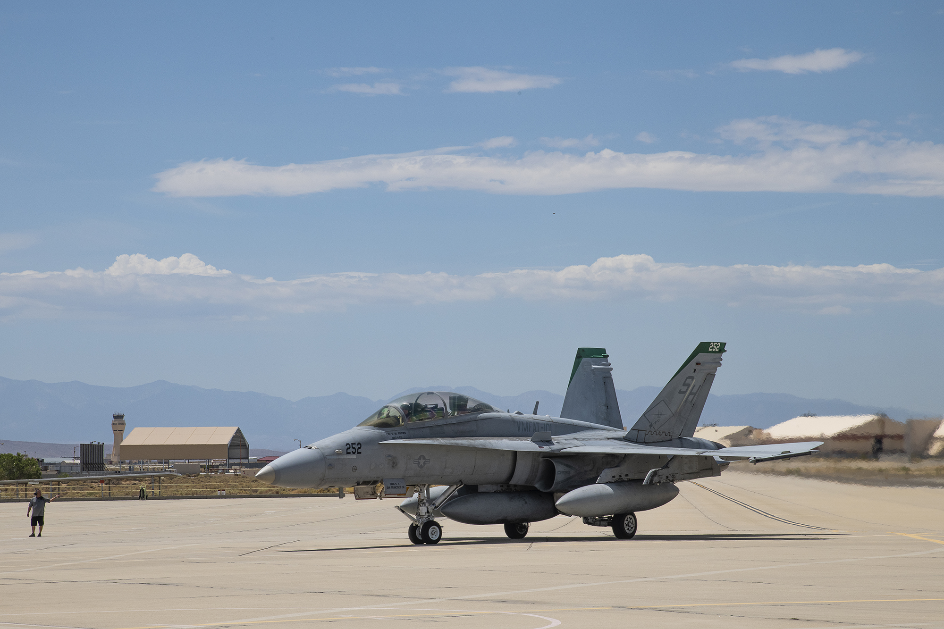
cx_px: 472
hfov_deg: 20.8
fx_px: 2569
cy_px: 314
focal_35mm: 98
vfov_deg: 14.0
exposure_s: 1/250
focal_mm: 98
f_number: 22
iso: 200
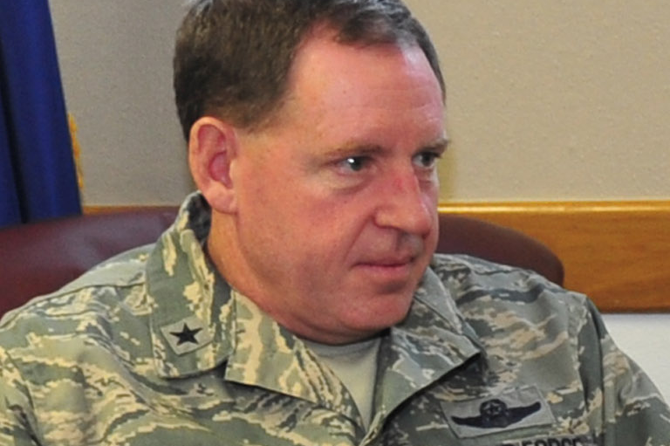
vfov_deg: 9.8
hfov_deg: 11.8
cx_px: 1724
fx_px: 2474
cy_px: 787
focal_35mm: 133
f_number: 2.8
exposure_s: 1/60
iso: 640
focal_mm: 24
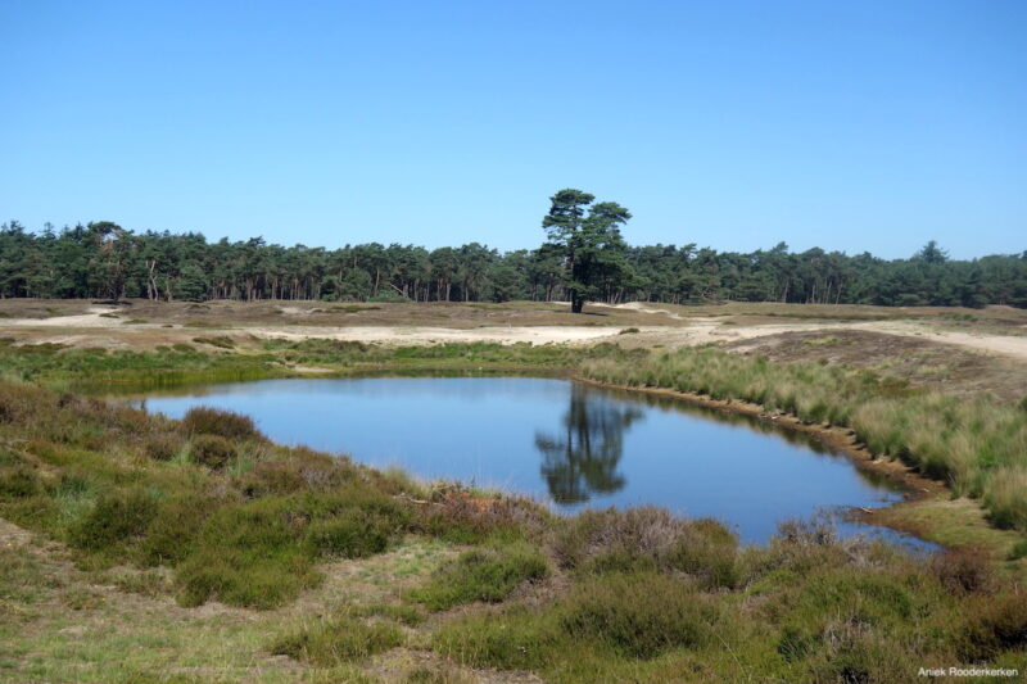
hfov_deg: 42.8
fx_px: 1312
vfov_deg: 29.2
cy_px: 342
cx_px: 514
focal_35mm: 46
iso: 125
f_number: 5.6
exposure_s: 1/640
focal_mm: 17.18
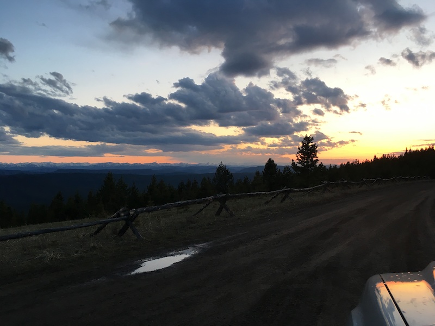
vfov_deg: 48.2
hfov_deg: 61.7
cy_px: 163
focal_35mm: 29
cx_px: 218
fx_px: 364
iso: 25
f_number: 2.2
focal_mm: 4.15
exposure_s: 1/40
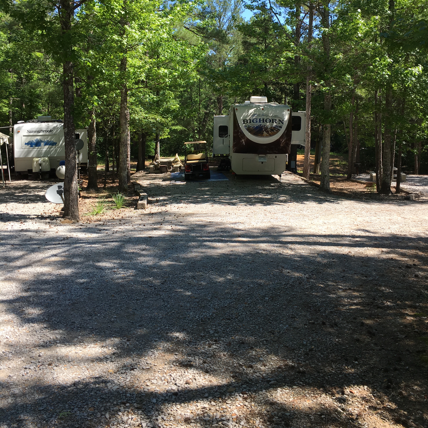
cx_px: 218
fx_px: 490
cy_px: 140
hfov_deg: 47.2
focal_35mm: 35
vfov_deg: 46.4
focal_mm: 4.15
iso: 25
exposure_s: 1/557
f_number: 2.2
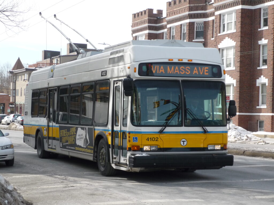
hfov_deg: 23.8
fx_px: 649
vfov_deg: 18.0
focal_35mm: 82
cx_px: 137
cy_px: 102
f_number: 4.4
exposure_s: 1/500
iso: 160
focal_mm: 13.6
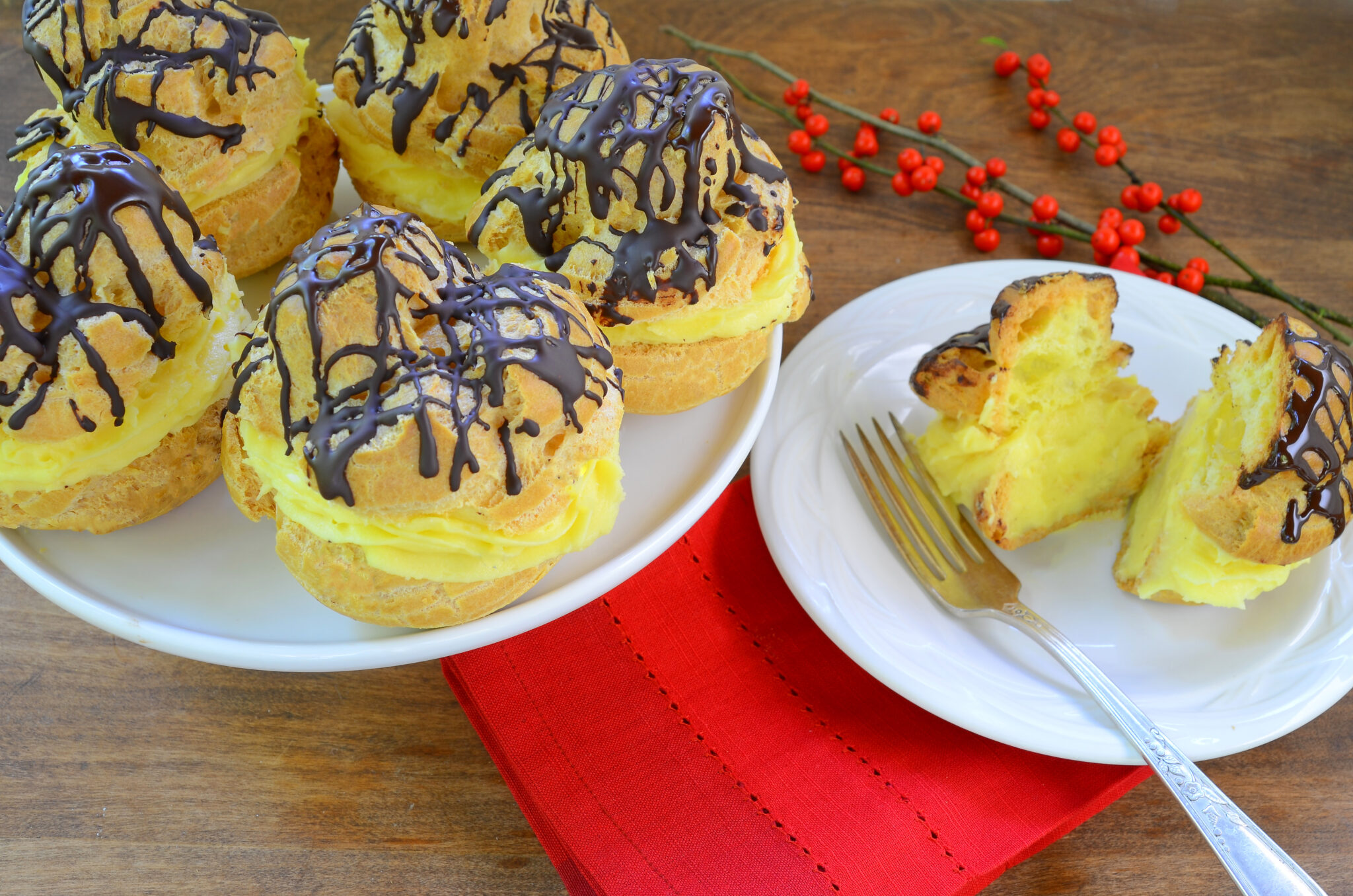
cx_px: 676
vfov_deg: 31.7
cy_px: 448
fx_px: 1575
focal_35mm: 42
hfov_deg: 46.5
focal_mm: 28
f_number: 9
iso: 100
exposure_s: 1/1.3
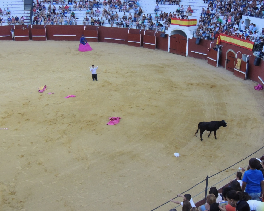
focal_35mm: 45
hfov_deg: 41.1
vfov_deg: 33.4
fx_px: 352
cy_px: 106
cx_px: 138
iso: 720
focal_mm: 7.6
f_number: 3.4
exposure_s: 1/125
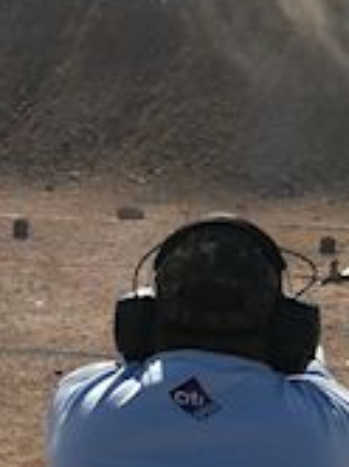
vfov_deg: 16.8
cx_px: 191
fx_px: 1523
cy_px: 537
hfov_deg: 13.1
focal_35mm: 113
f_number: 2.8
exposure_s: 1/1579
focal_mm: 3.85
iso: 80
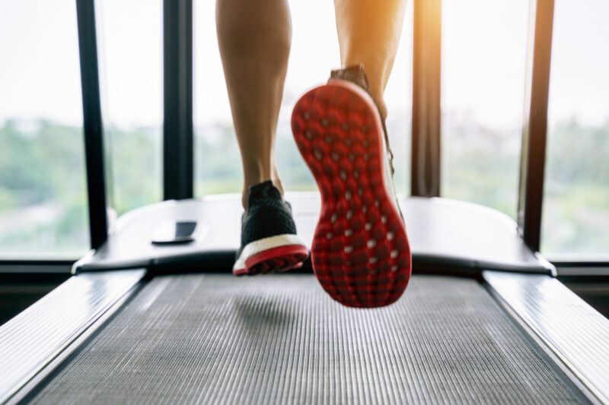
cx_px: 304
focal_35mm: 68
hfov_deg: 29.7
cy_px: 202
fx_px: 1150
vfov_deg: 20.0
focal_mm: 68
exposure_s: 1/400
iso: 250
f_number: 4
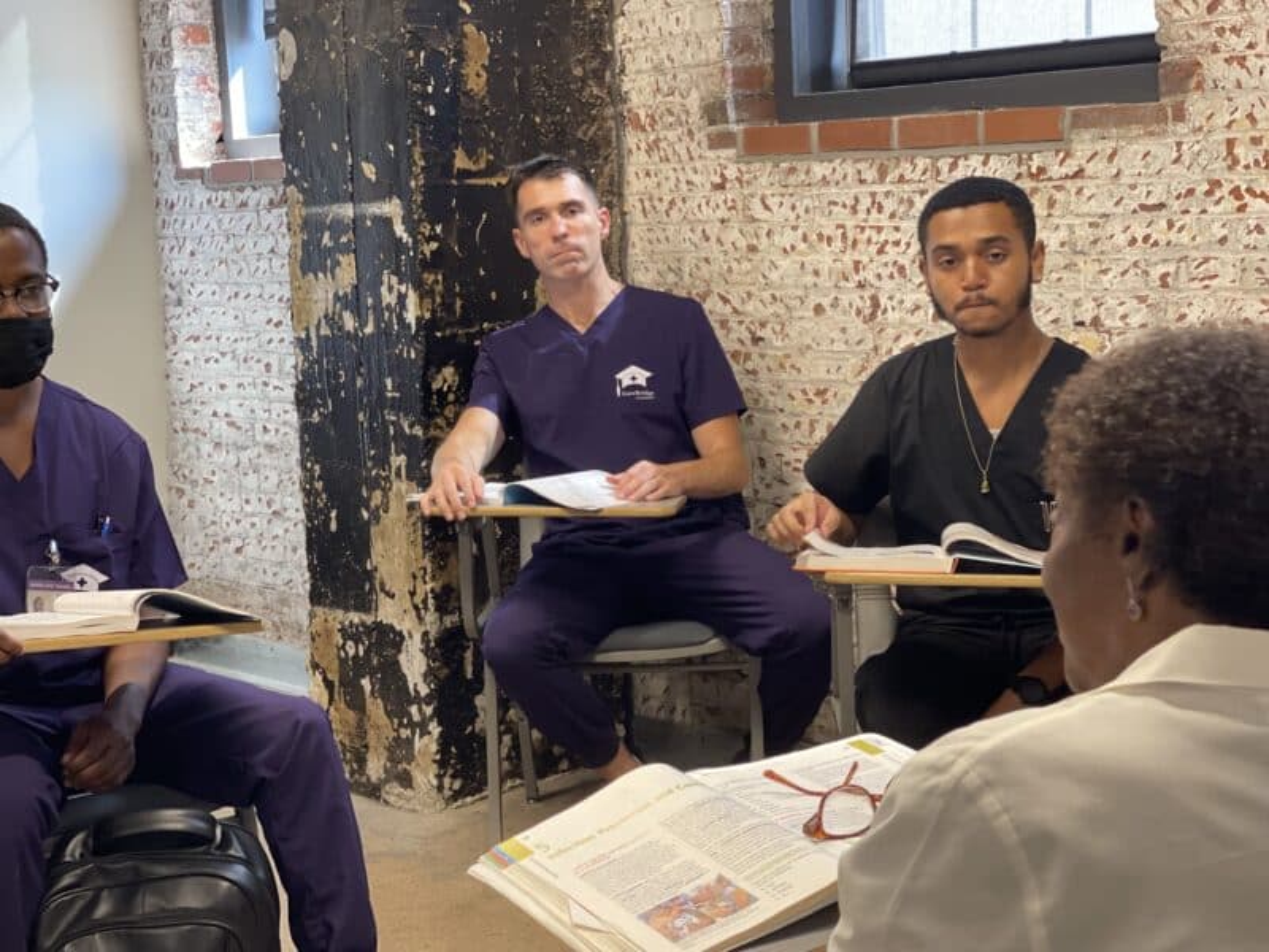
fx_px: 2346
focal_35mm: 64
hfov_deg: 30.3
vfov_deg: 22.9
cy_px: 476
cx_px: 634
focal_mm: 7.5
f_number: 2.2
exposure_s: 1/40
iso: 250
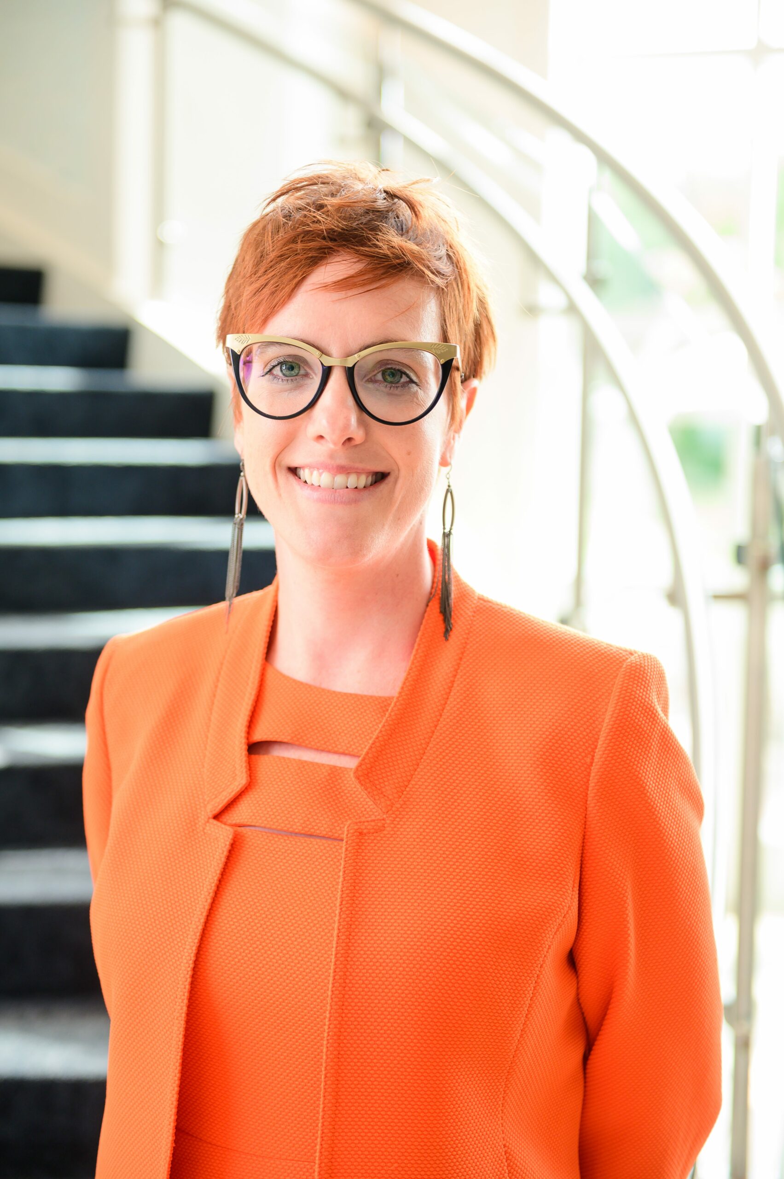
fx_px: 1963
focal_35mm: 60
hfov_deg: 22.6
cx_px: 392
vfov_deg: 33.4
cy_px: 590
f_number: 2.8
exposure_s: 1/100
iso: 400
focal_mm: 60
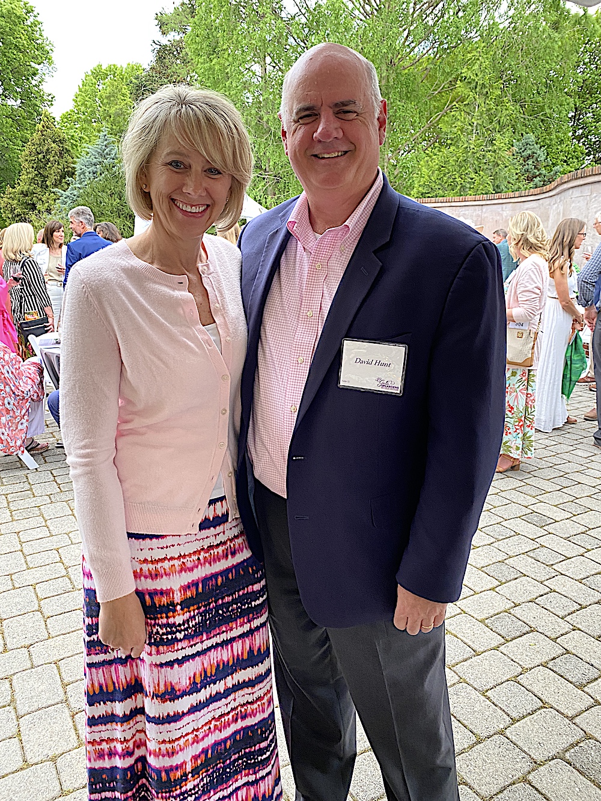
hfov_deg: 53.1
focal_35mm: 26
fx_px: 602
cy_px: 400
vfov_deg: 67.3
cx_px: 300
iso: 125
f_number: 1.8
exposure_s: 1/85
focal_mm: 4.25
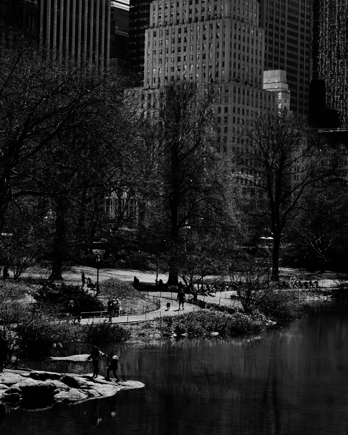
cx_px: 175
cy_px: 202
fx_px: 1094
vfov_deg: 22.5
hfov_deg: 18.1
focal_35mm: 85
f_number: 8
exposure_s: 1/200
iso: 200
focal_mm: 34
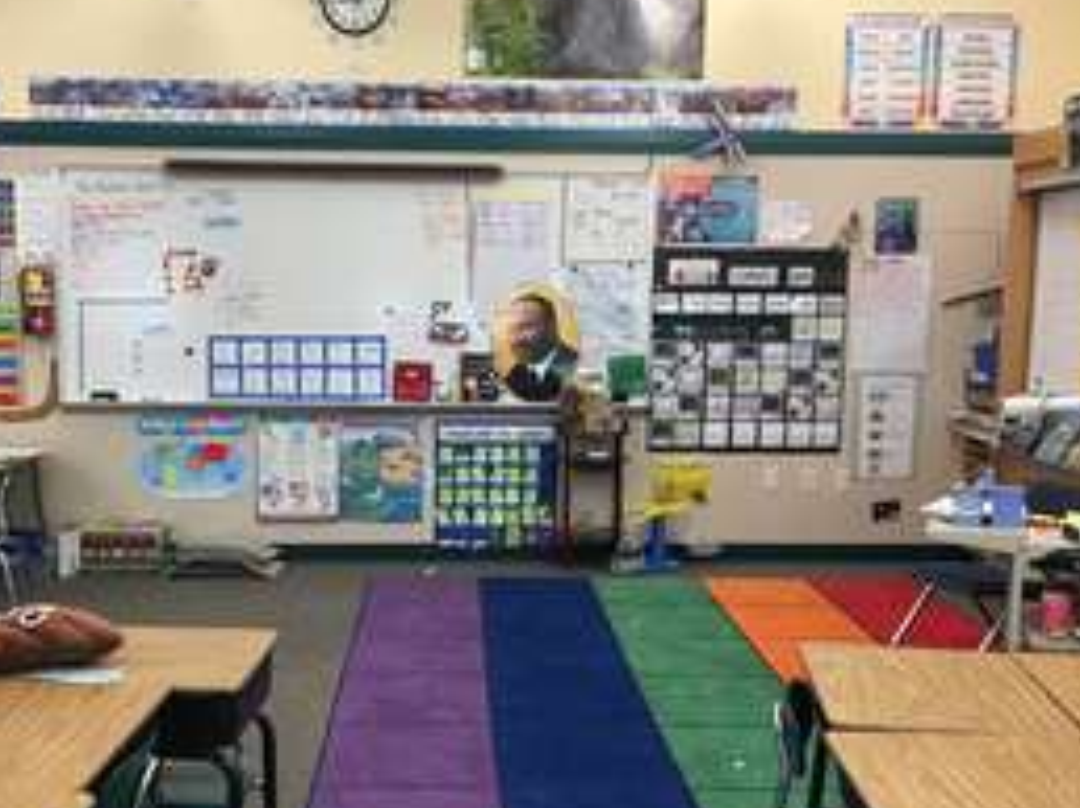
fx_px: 1403
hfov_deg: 42.0
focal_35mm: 45
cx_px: 477
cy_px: 494
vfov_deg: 32.0
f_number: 2.2
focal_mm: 4.15
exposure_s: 1/30
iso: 40
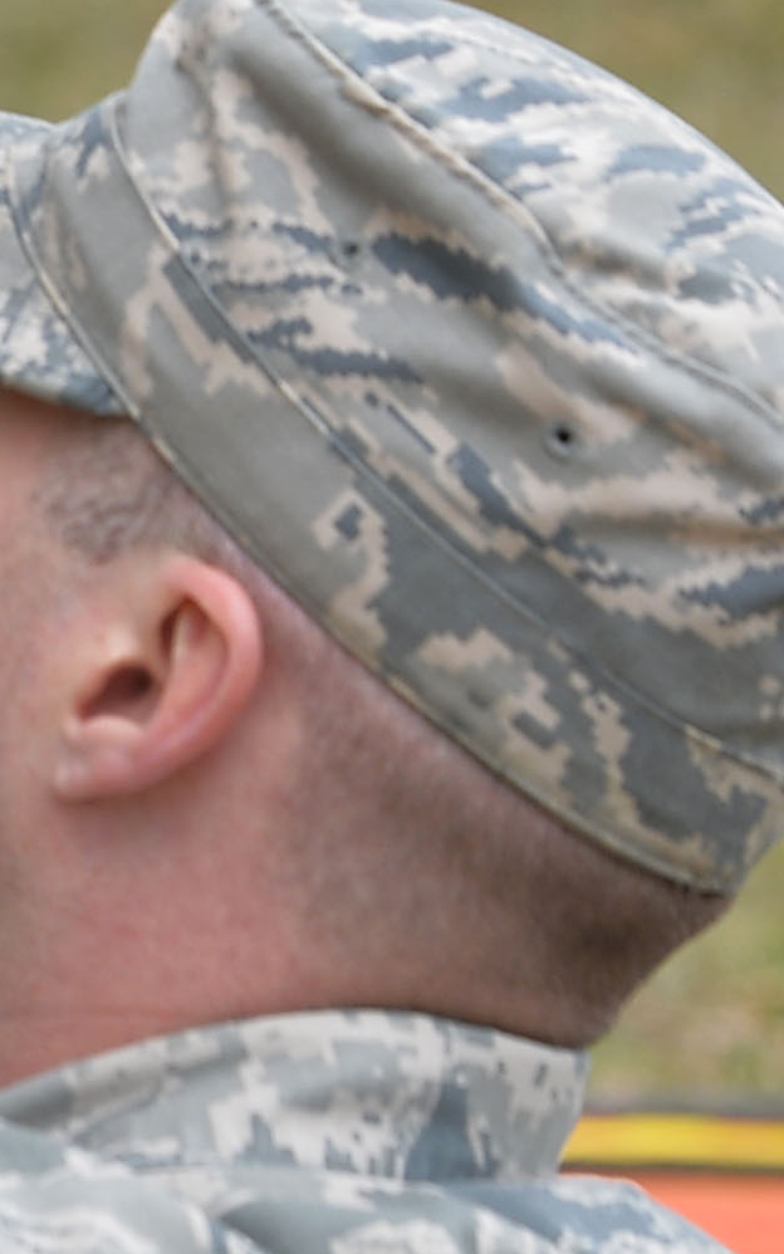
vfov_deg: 4.1
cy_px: 643
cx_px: -1197
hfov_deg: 2.6
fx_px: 17396
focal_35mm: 509
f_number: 10
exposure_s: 1/200
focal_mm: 135
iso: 400
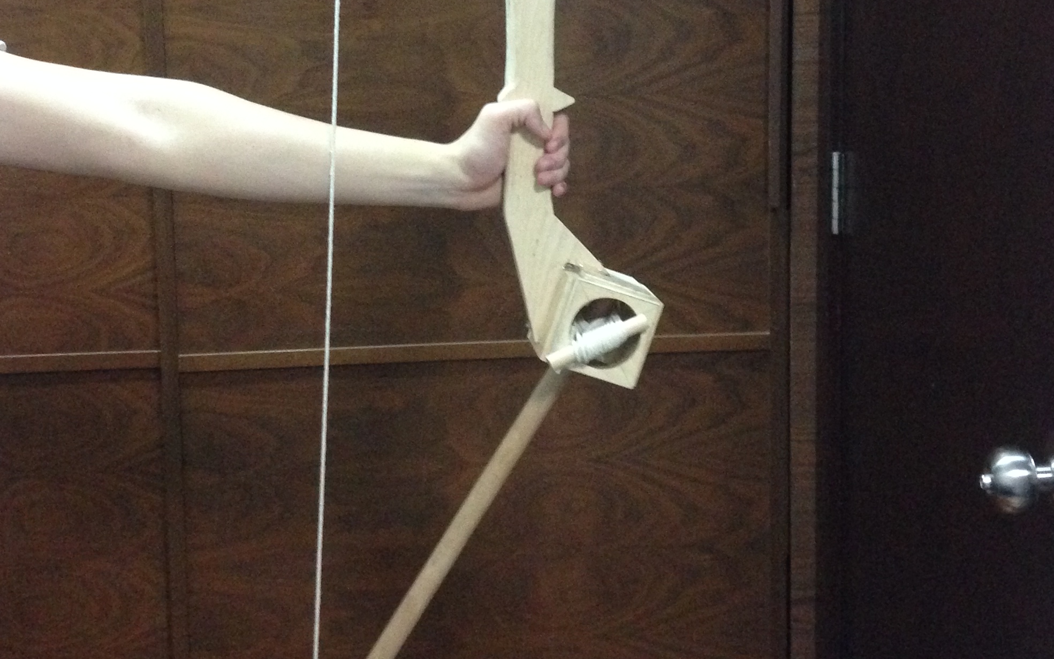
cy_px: 80
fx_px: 1666
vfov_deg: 21.9
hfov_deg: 35.1
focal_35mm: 58
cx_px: 527
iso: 400
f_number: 2.4
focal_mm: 4.12
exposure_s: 1/17
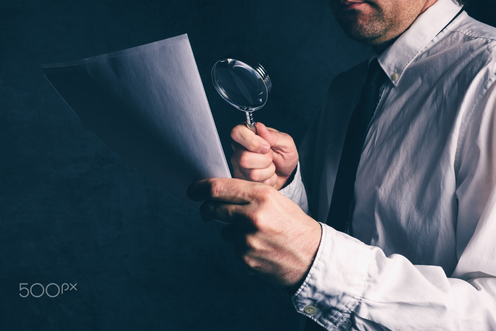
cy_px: 166
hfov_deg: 39.6
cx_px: 248
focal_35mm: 50
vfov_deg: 27.0
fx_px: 689
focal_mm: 50
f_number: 11
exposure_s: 1/100
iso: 50
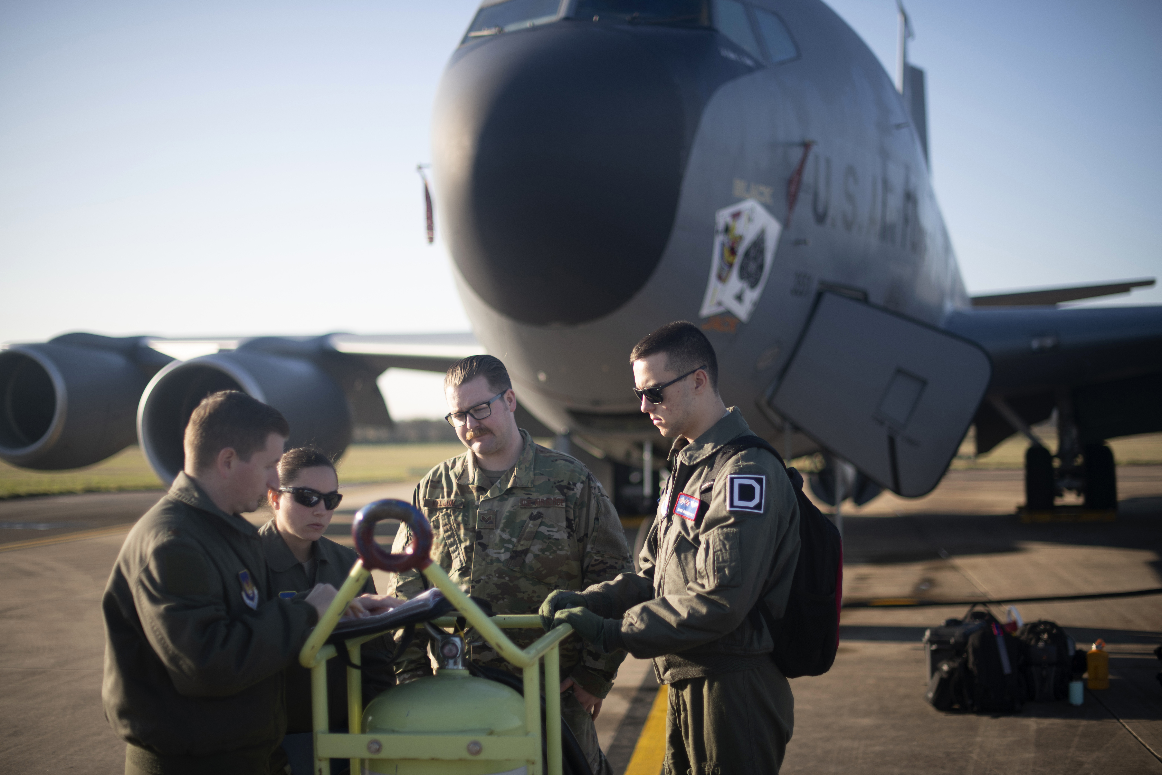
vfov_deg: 27.0
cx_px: 581
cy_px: 388
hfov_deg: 39.6
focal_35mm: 50
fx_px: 1614
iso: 64
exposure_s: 1/2000
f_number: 1.4
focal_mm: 50
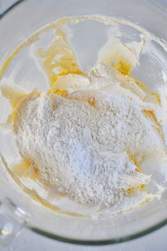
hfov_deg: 26.0
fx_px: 362
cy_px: 126
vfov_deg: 38.2
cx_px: 84
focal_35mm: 52
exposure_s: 1/160
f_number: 3.5
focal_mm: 35
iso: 400
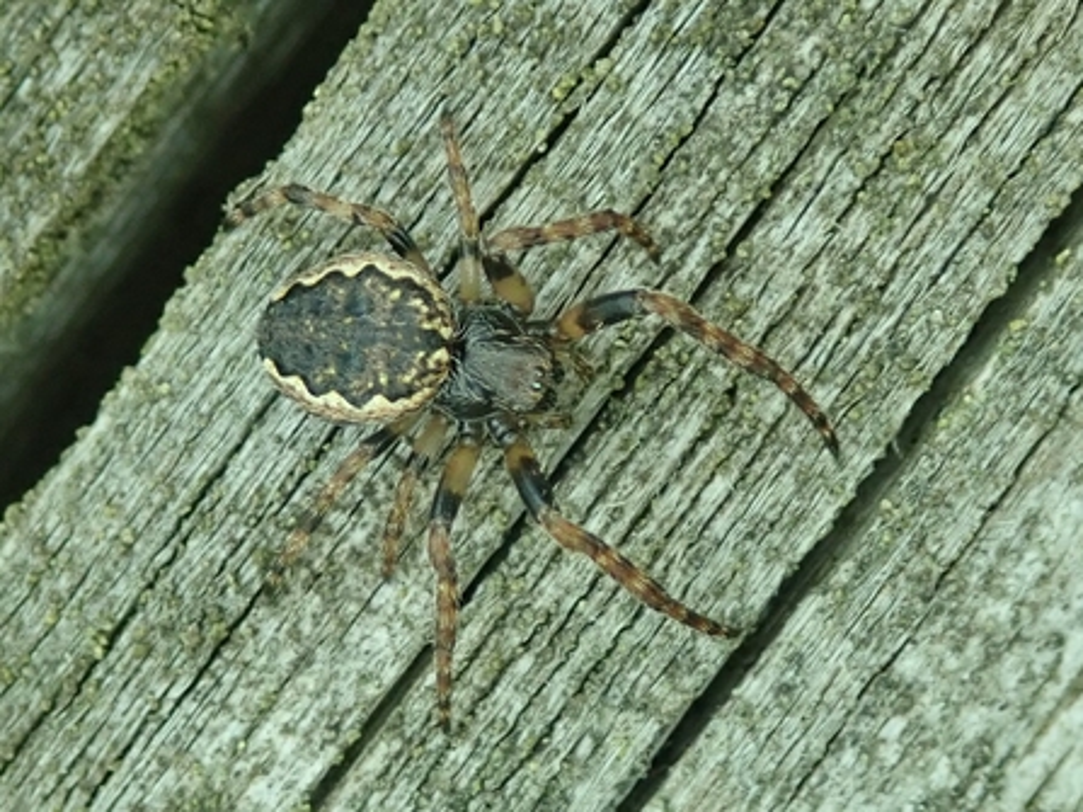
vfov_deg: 17.4
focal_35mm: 85
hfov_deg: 23.0
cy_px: 406
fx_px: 2659
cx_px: 542
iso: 500
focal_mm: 15.41
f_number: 4.5
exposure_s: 1/320
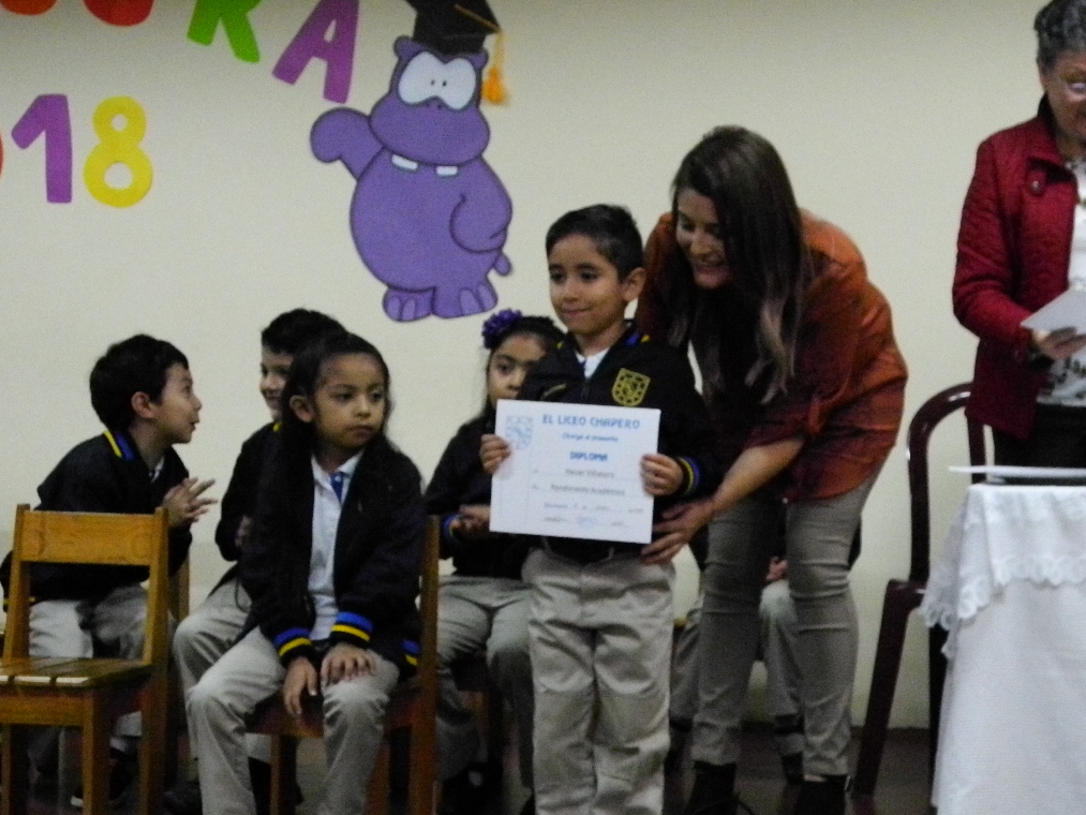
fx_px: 3012
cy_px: 485
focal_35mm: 96
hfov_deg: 20.4
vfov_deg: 15.4
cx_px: 675
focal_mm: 16.3
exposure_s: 1/60
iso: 1600
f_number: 4
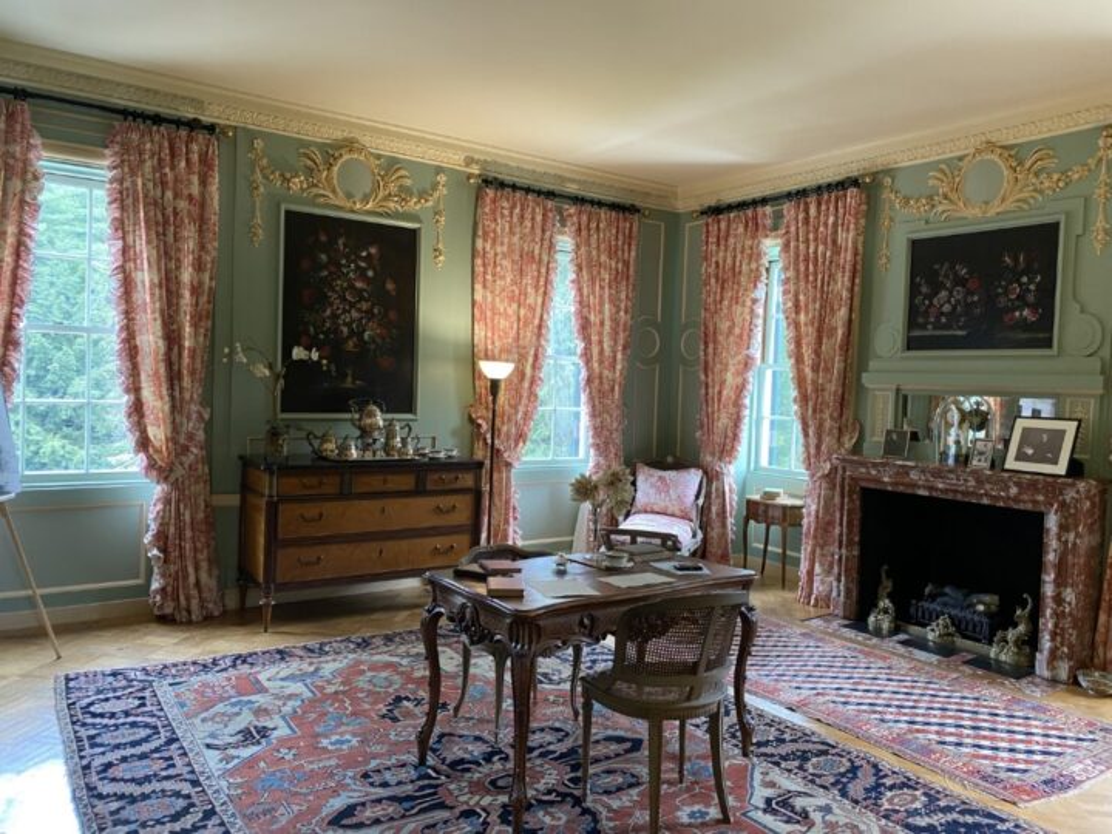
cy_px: 417
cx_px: 556
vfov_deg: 53.1
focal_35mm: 26
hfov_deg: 67.3
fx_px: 835
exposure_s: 1/60
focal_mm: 4.25
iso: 200
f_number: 1.8
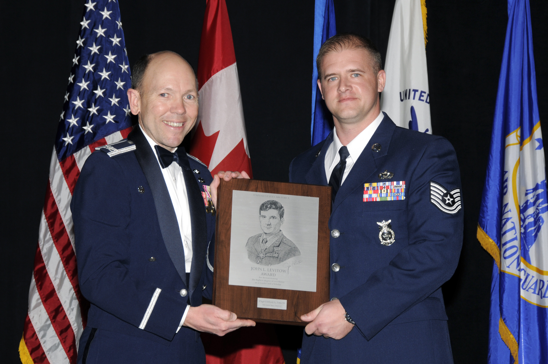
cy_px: 182
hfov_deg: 14.4
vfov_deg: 9.6
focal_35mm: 142
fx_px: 2166
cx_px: 274
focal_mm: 95
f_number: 11
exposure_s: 1/60
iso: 200
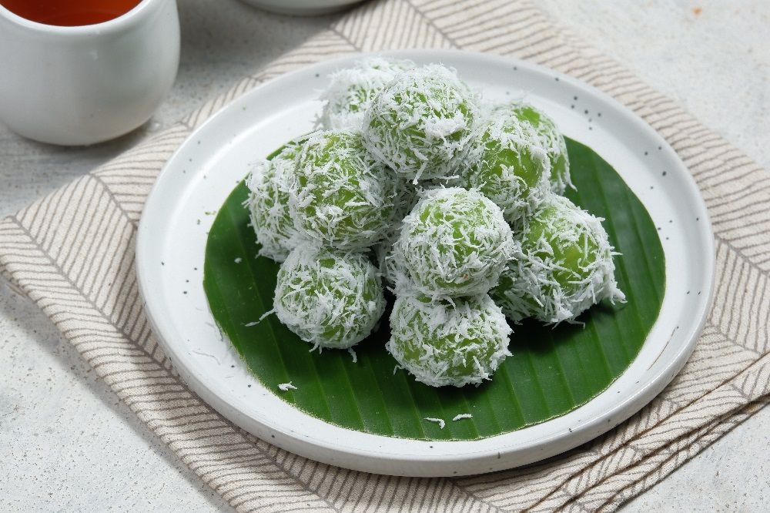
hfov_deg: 12.8
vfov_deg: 8.5
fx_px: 3442
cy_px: 256
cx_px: 385
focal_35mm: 161
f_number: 9
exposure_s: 1/50
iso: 200
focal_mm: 107.3
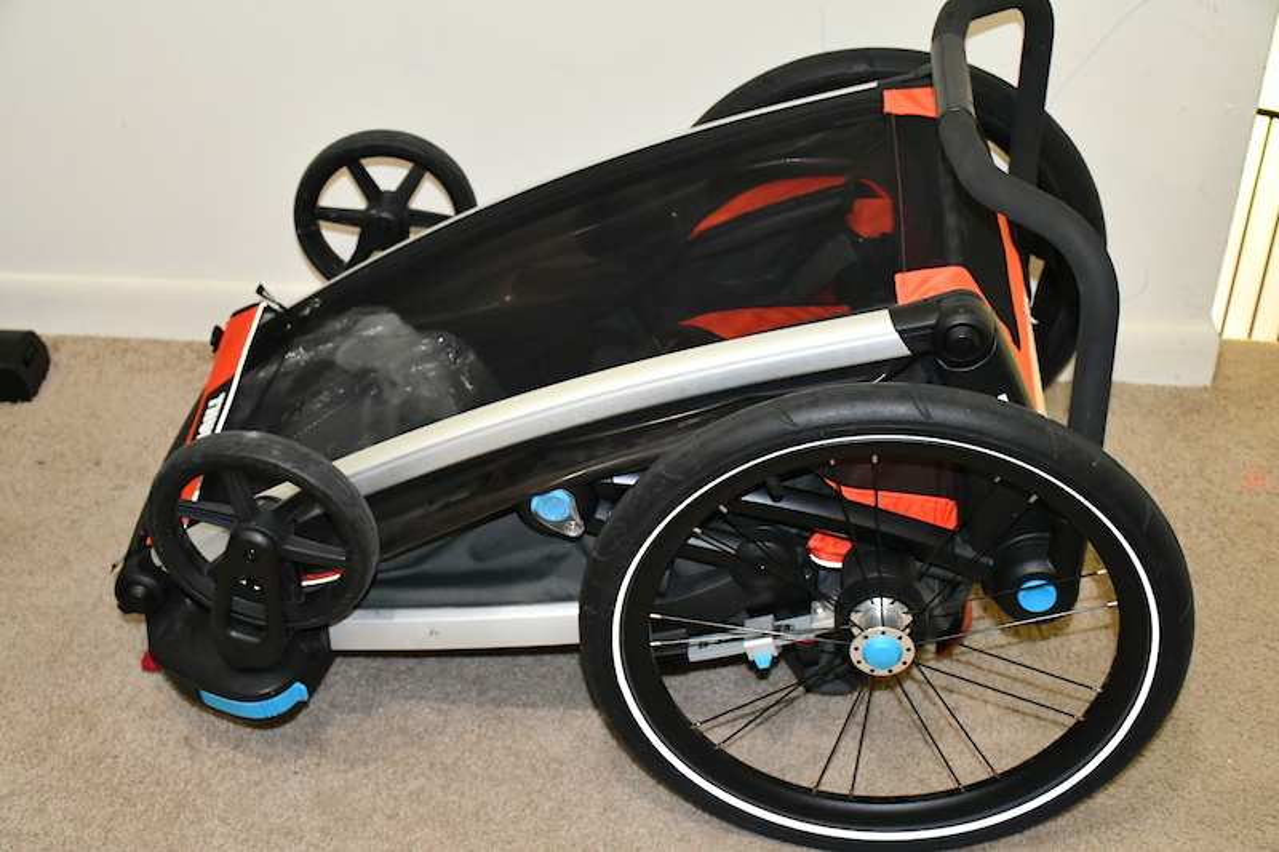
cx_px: 640
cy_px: 426
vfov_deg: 26.0
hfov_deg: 38.2
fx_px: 1847
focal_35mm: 52
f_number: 4.2
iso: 4500
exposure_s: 1/60
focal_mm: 35
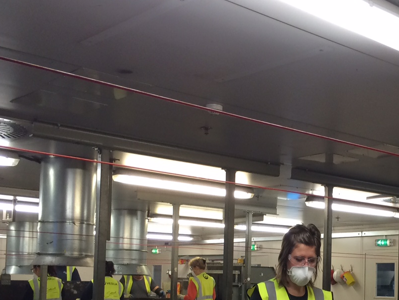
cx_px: 322
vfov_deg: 24.3
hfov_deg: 31.8
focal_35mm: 59
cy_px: 257
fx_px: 680
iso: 50
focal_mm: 4.15
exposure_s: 1/33
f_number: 2.2
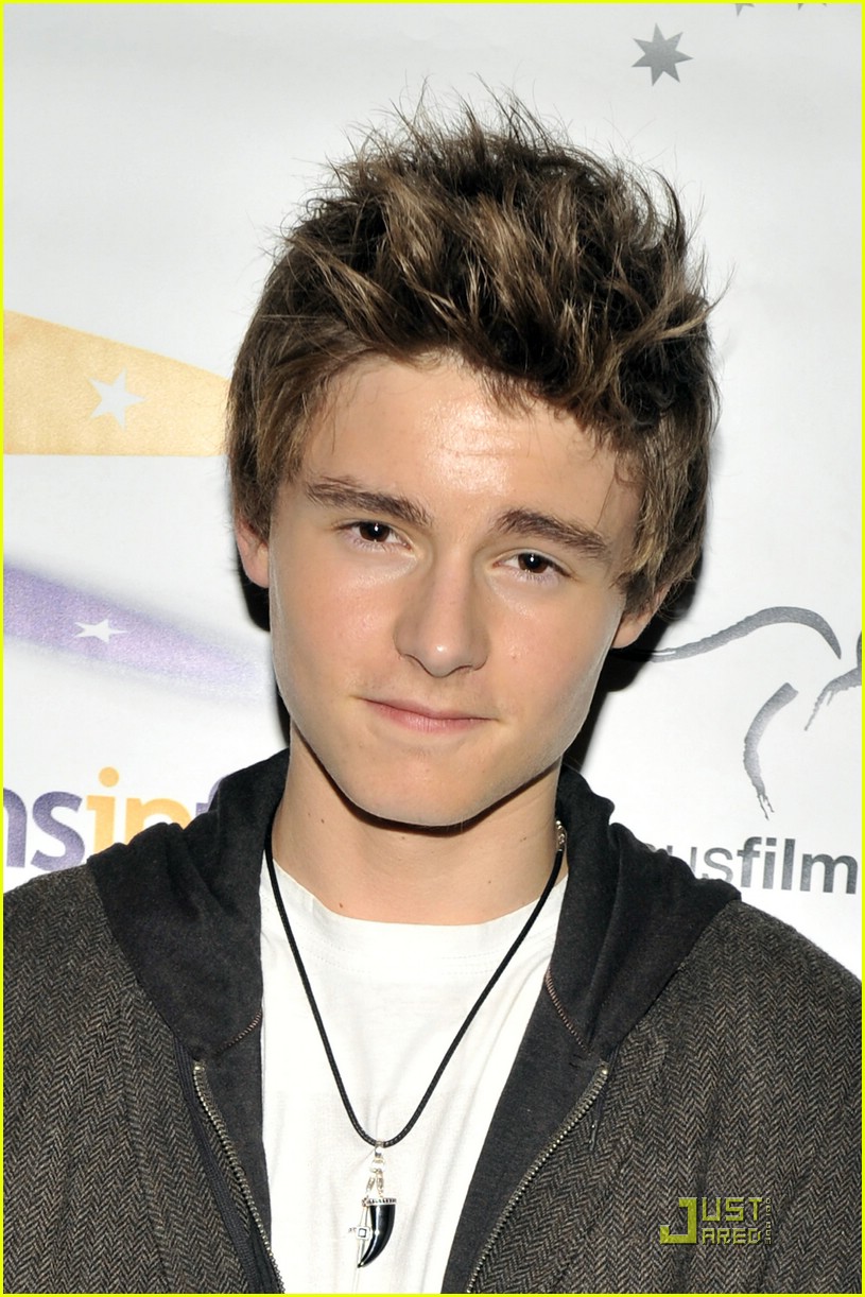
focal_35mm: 52
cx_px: 432
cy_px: 648
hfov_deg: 26.0
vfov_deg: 38.2
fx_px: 1873
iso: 320
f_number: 6.3
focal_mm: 52
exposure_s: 1/160
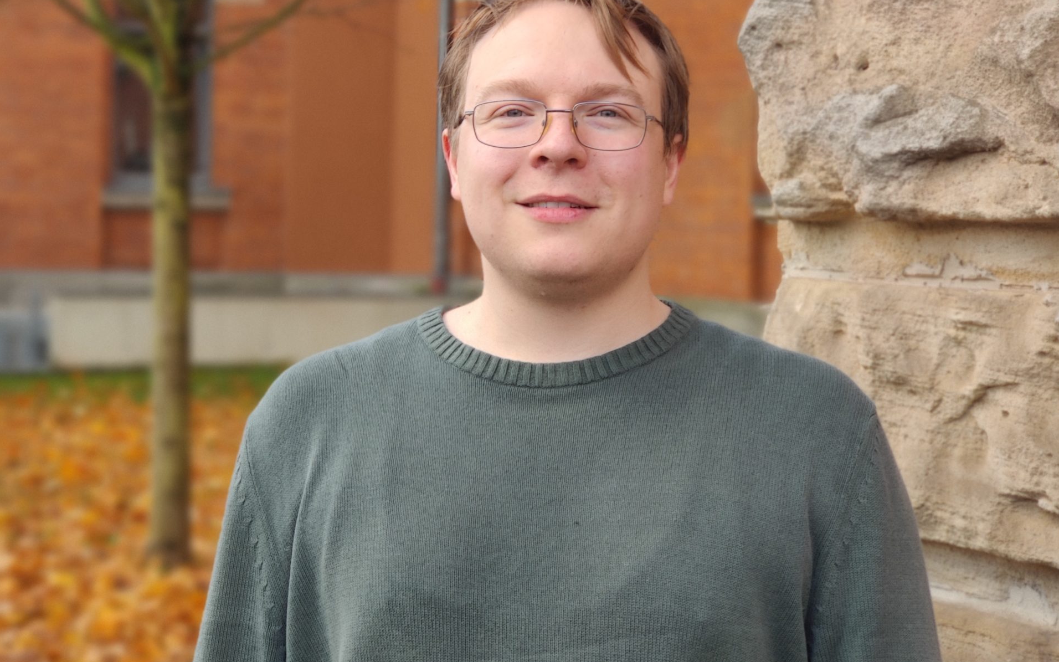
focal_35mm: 105
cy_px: 235
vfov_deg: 12.5
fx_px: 3030
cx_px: 530
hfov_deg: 19.8
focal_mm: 6.95
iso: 125
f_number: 2.44
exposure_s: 1/100
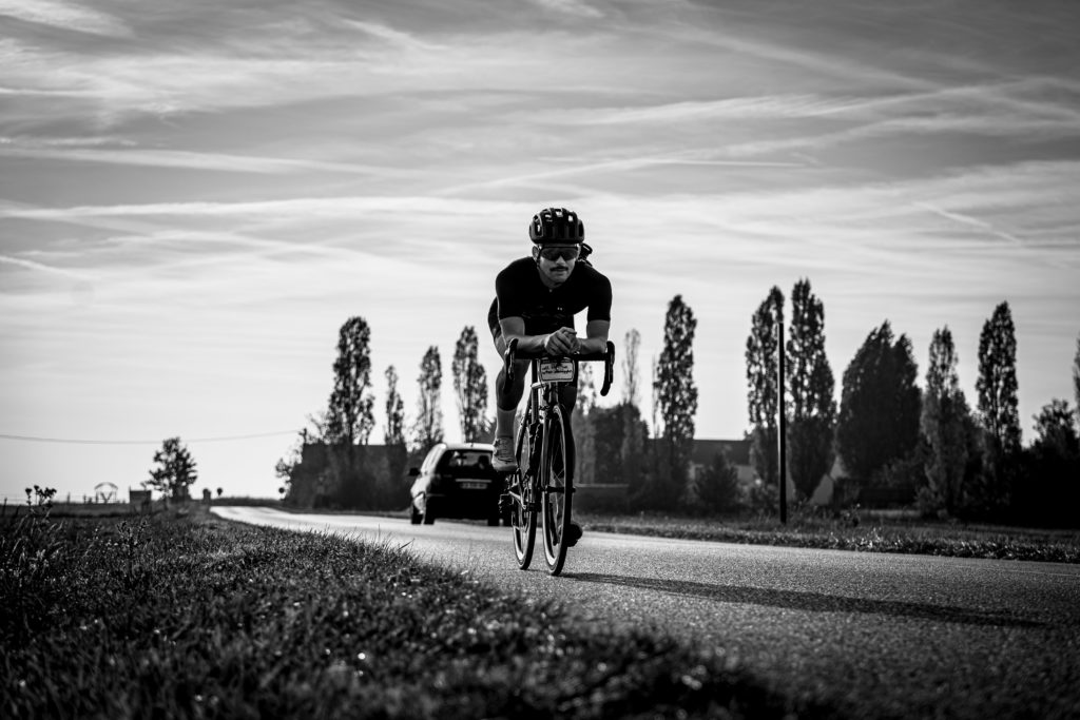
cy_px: 360
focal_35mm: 90
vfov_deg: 15.2
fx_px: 2700
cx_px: 540
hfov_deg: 22.6
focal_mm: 90
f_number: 5
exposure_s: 1/1600
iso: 50
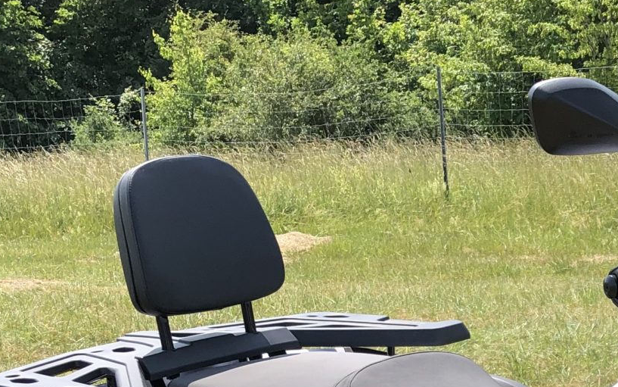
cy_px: 634
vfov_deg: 13.1
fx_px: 1567
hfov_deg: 21.8
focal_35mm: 93
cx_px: 564
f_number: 1.8
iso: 20
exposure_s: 1/941
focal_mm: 4
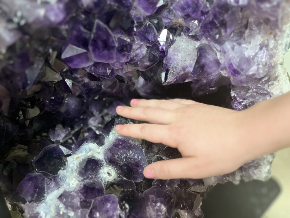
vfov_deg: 53.1
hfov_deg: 67.3
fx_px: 218
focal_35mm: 26
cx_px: 145
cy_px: 109
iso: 400
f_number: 1.6
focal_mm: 5.1
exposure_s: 1/40
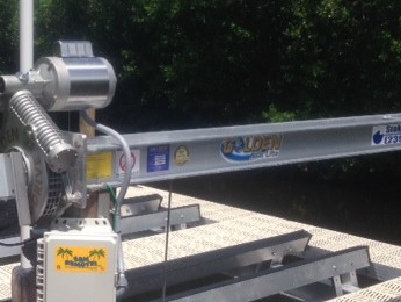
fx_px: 707
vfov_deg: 23.9
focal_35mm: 61
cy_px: 201
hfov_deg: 30.5
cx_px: 57
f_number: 2.4
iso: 50
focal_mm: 4.12
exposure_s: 1/2088
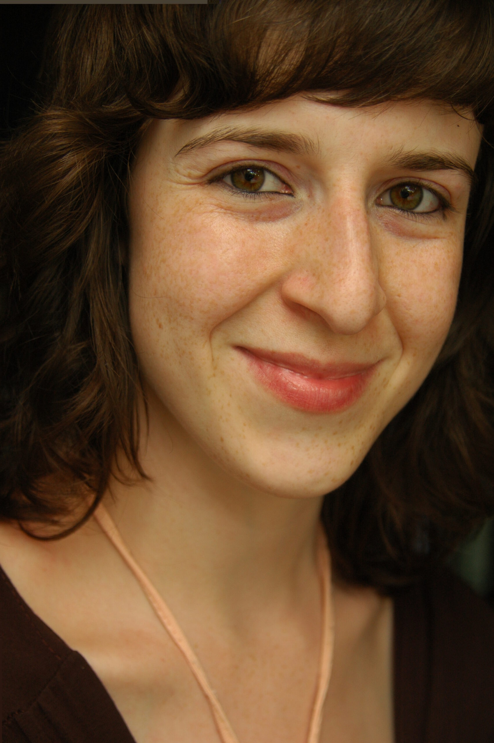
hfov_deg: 17.5
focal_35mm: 78
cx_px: 247
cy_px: 372
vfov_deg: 26.0
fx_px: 1608
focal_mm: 52
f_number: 5
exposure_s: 1/60
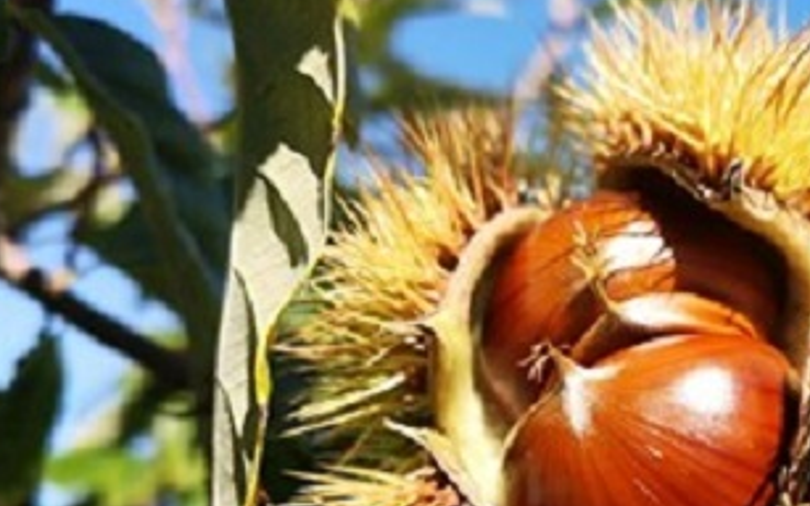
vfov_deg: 22.8
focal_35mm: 56
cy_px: 408
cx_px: 573
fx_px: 1236
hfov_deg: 35.7
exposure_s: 1/1017
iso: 50
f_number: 4
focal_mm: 3.95
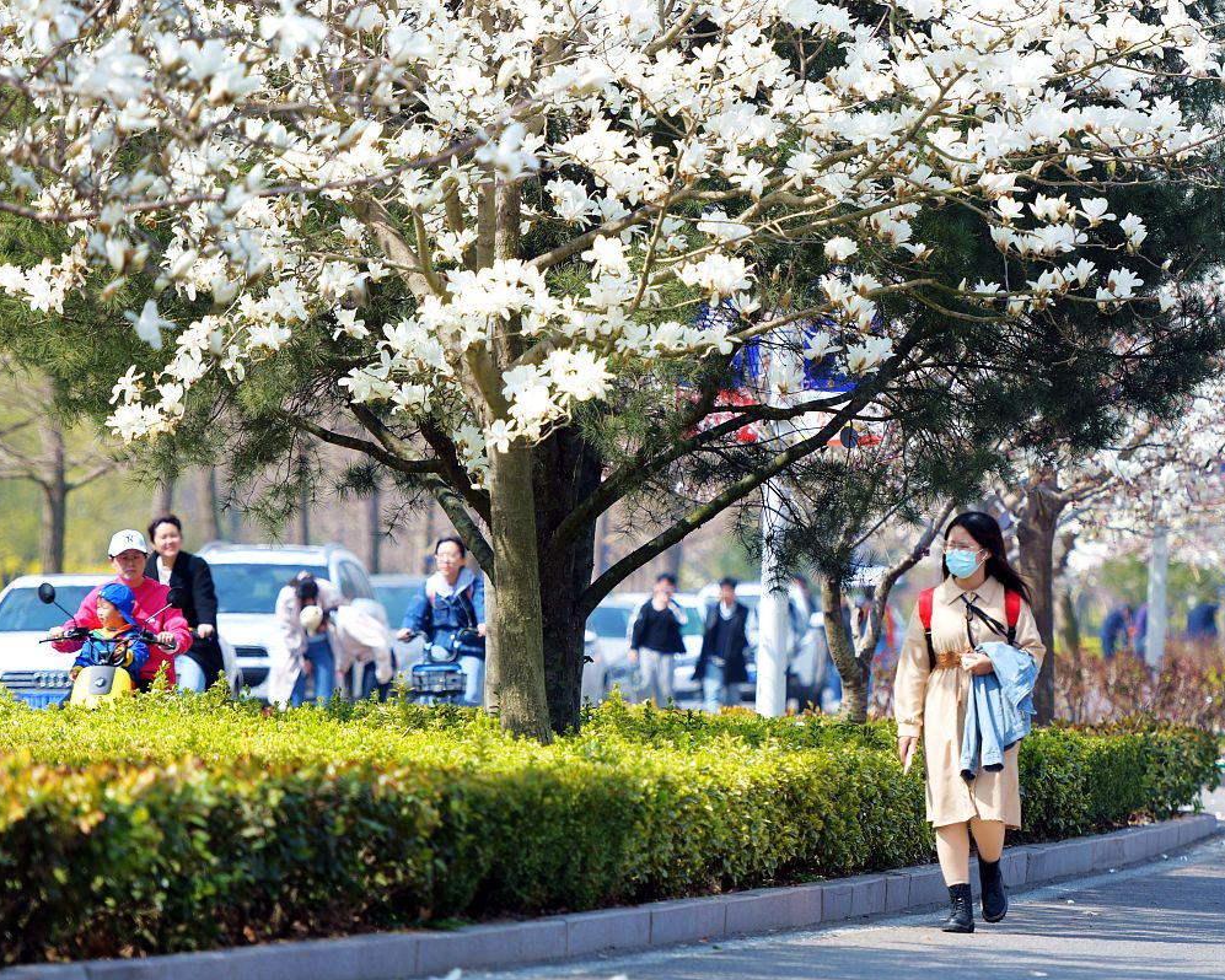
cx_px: 693
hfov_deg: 6.7
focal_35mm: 288
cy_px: 490
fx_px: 10444
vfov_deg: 5.4
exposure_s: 1/1000
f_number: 3.2
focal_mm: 170
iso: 100
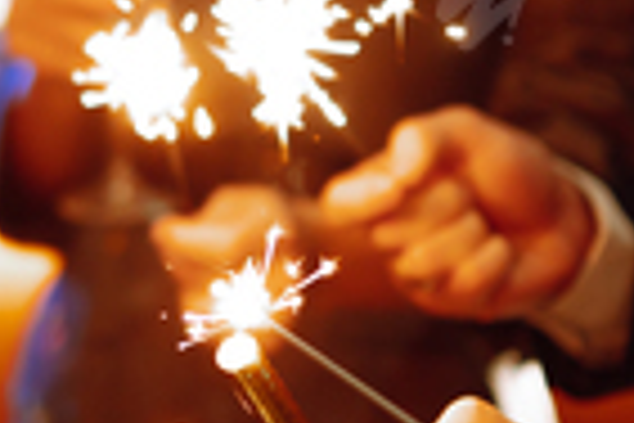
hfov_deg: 13.8
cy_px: 90
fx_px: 2571
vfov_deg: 9.4
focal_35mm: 146
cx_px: -27
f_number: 1.4
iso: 500
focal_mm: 35
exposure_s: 1/125
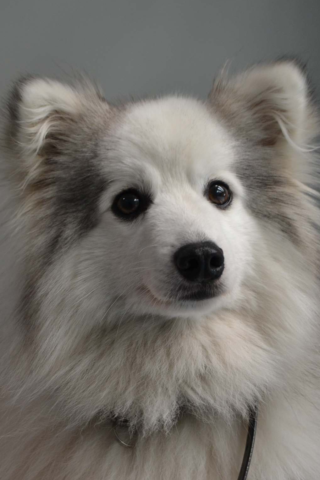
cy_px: 240
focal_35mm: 86
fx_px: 1147
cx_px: 101
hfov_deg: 15.8
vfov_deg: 23.6
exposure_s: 1/60
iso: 500
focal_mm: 38
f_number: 5
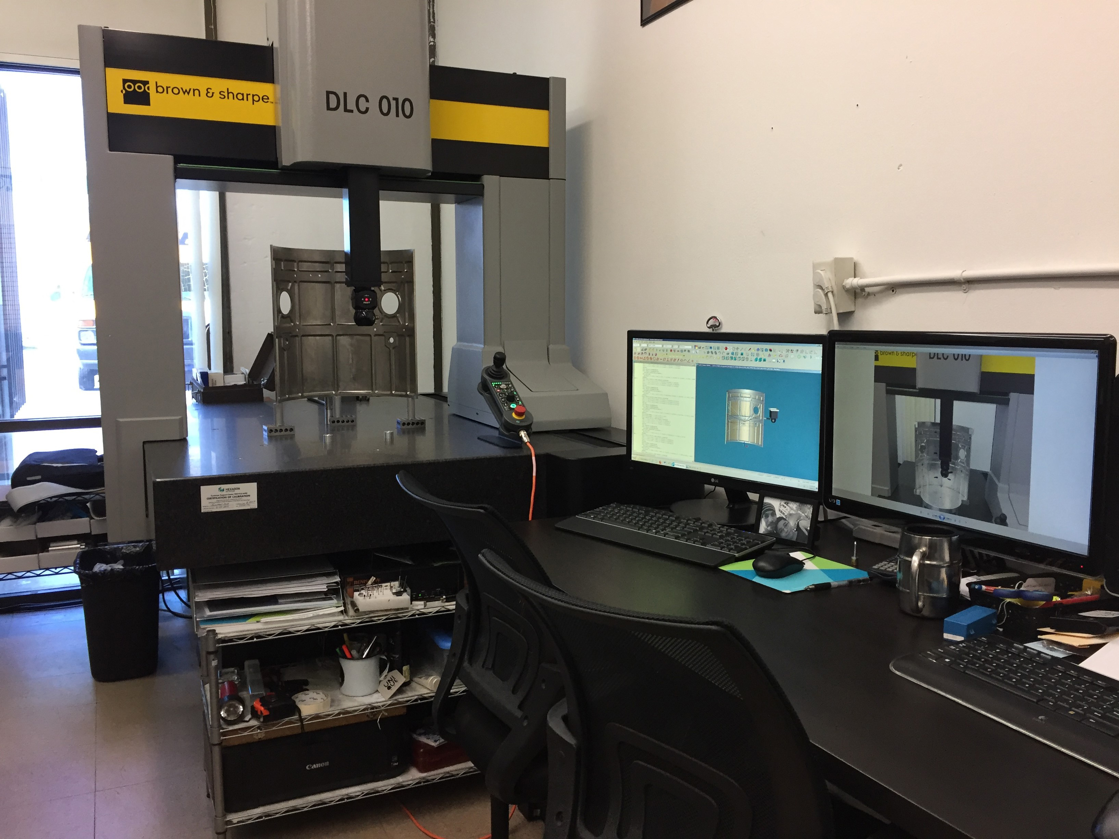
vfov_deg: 48.2
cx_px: 560
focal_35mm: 29
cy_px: 420
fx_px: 937
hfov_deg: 61.7
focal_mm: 4.15
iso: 50
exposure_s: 1/30
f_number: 2.2
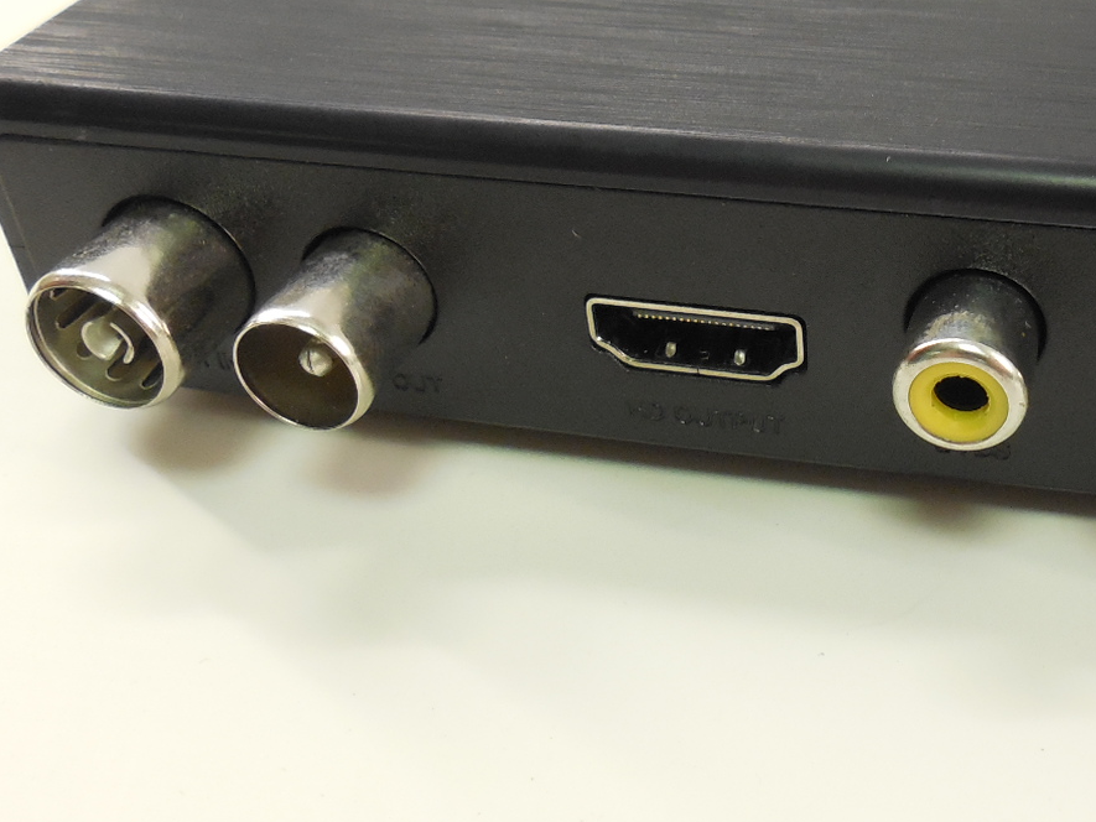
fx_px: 1488
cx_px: 864
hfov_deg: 39.0
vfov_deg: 30.8
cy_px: 323
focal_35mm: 47
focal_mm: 4.6
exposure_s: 1/30
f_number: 3.5
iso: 320
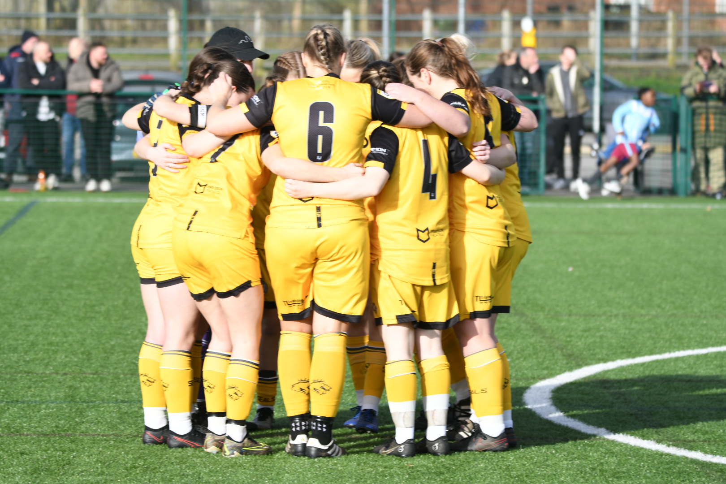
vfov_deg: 5.6
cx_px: 363
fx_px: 4991
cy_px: 242
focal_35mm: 248
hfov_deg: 8.3
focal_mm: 165
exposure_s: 1/400
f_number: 6.3
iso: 100
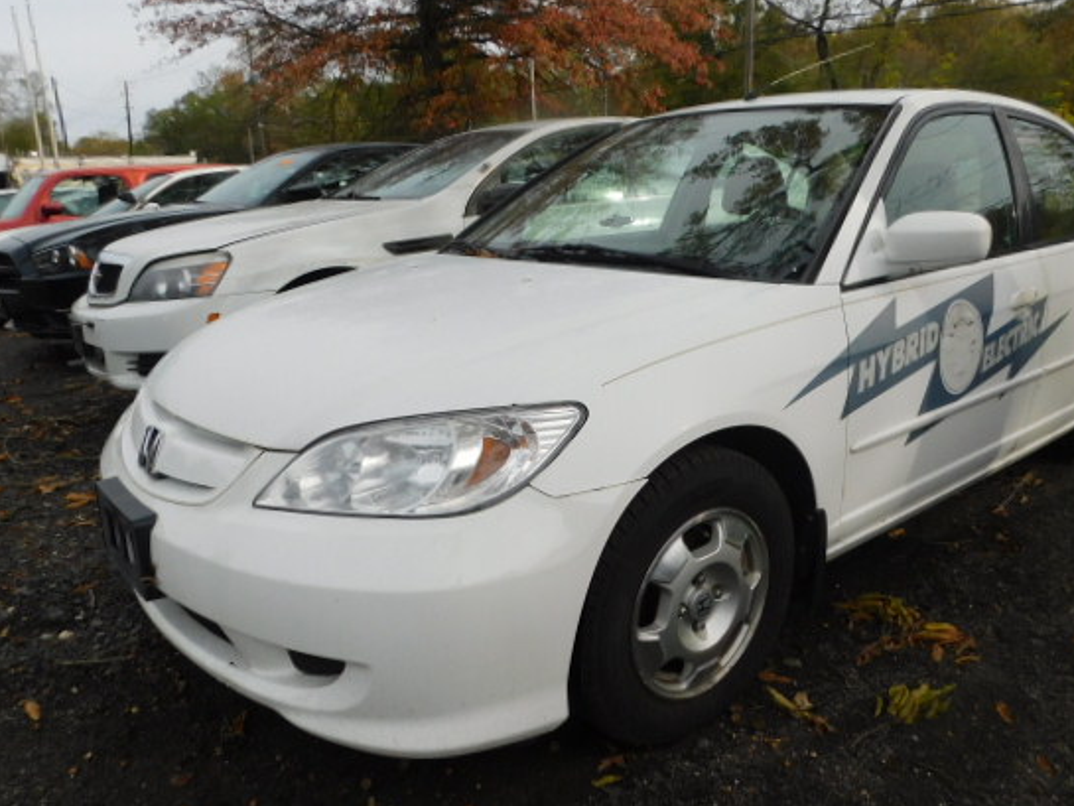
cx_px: 591
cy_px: 400
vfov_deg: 51.4
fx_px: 838
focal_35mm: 27
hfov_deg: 65.2
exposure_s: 1/800
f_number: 3
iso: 125
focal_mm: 4
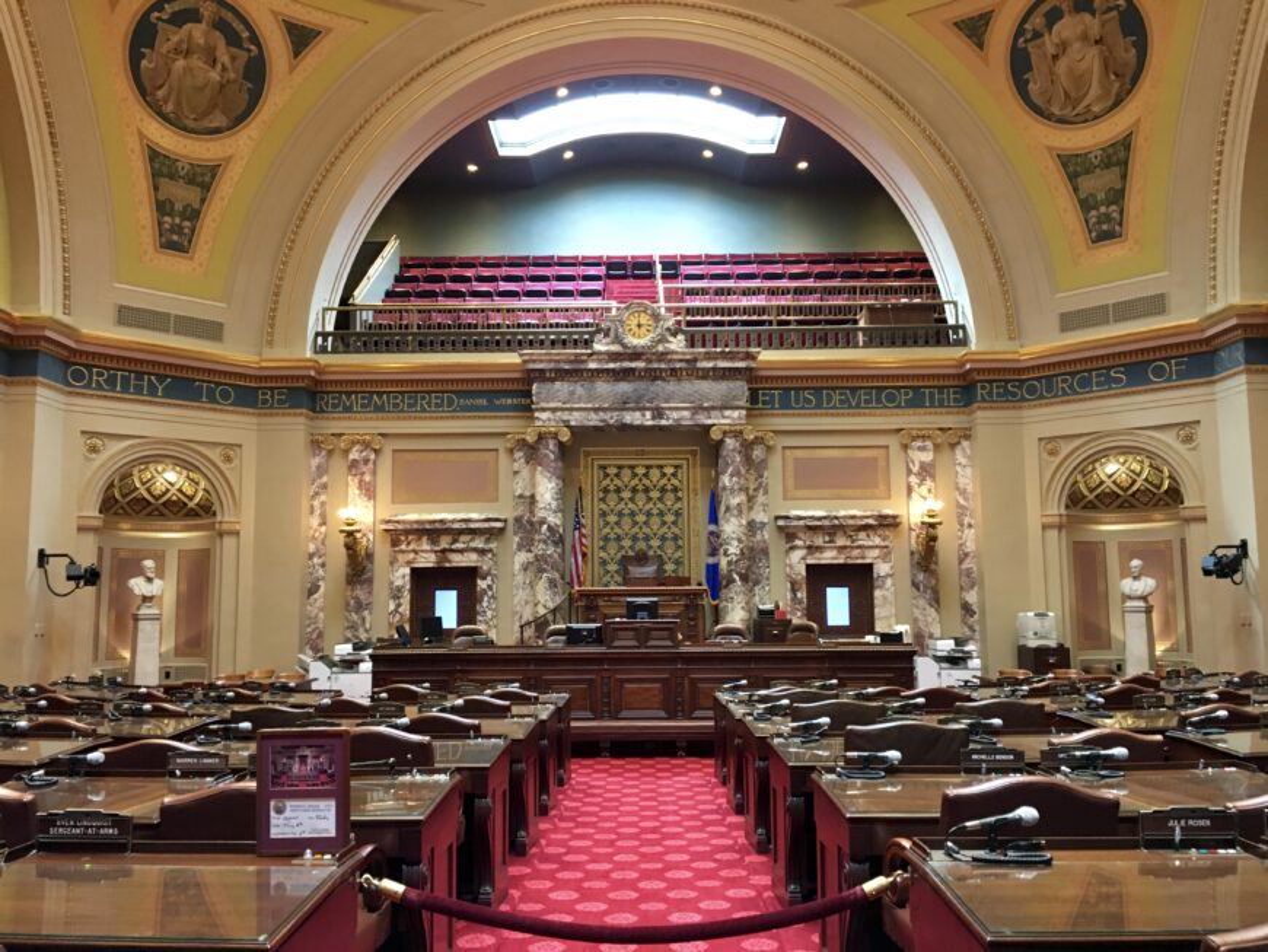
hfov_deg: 61.6
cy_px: 476
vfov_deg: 48.2
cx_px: 634
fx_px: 1063
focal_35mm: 29
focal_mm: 4.15
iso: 200
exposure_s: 1/24
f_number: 2.2
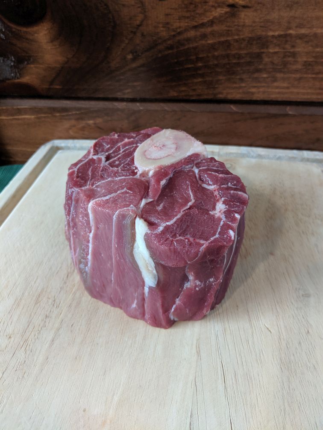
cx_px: 162
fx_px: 336
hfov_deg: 51.4
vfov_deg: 65.3
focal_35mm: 27
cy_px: 215
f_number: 1.8
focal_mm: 4.44
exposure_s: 1/120
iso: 332
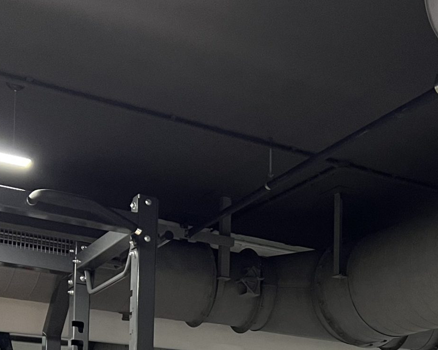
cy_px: 418
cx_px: 416
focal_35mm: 70
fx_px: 907
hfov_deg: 26.0
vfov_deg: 20.5
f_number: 1.5
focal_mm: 5.7
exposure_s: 1/33
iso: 400
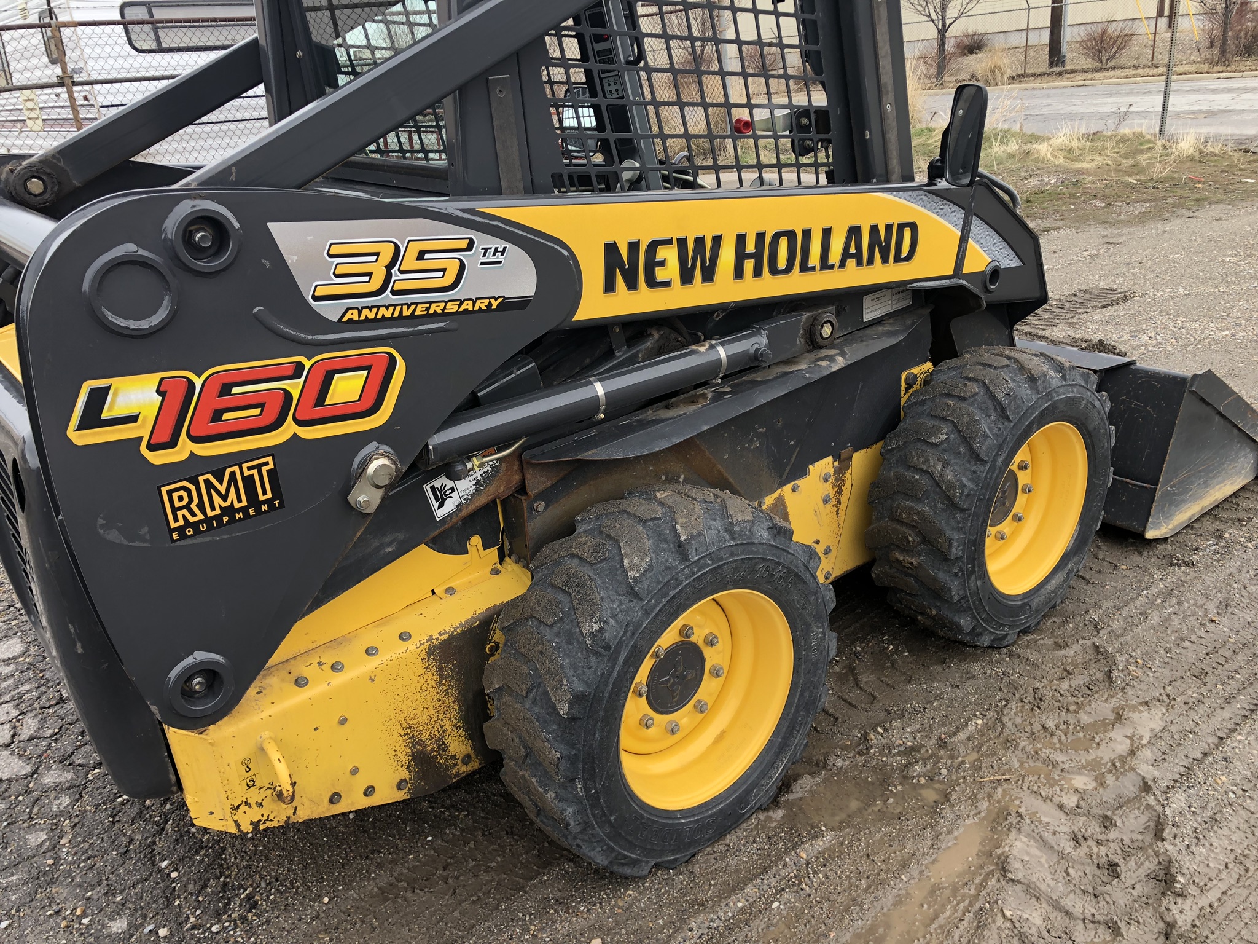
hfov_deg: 63.4
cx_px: 629
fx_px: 1018
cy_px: 472
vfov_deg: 49.7
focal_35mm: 28
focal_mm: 3.99
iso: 20
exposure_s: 1/225
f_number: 1.8
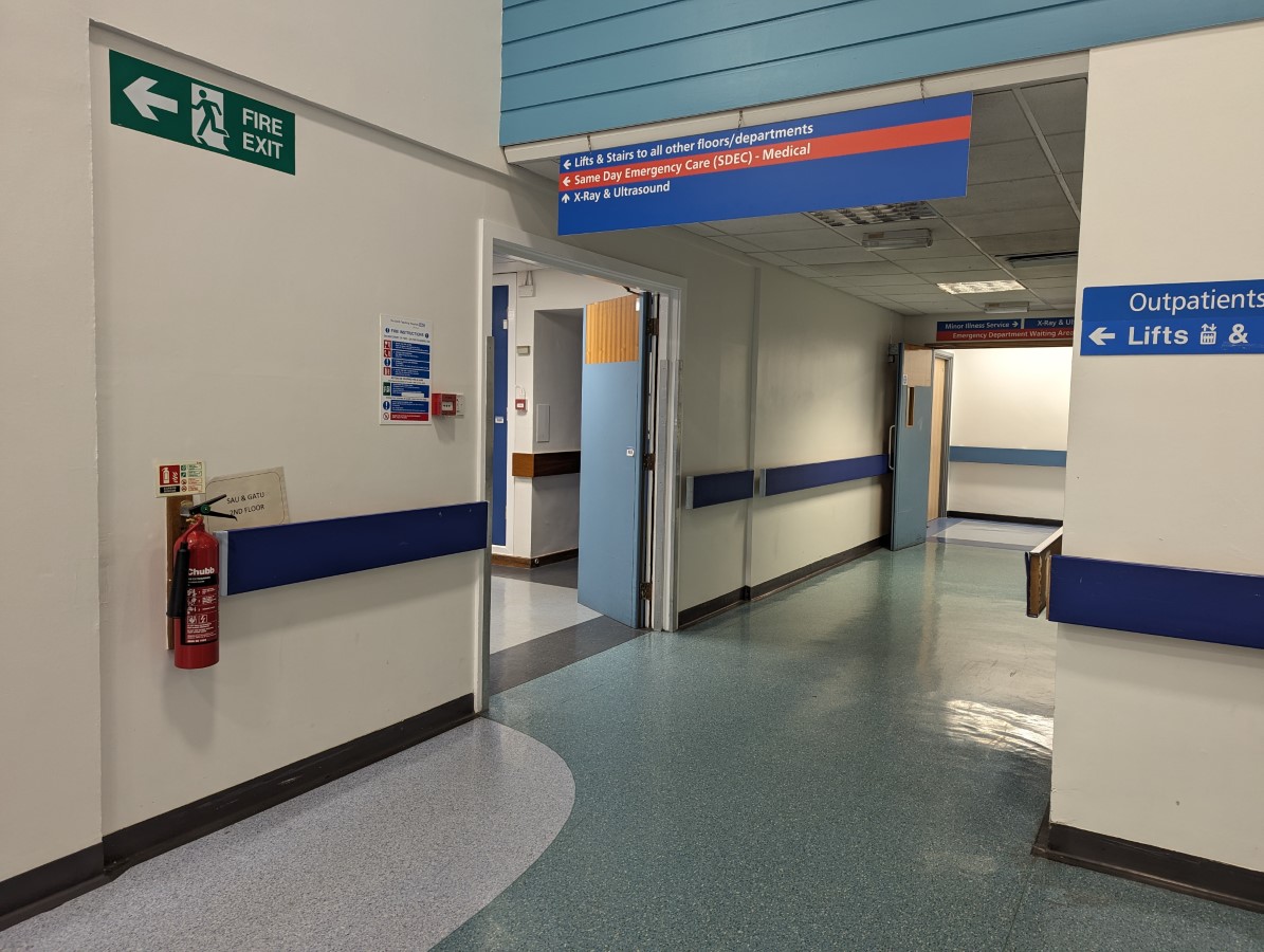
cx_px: 632
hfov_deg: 71.5
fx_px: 878
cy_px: 476
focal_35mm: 24
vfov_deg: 56.9
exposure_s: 1/25.5
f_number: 1.85
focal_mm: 6.81
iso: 87
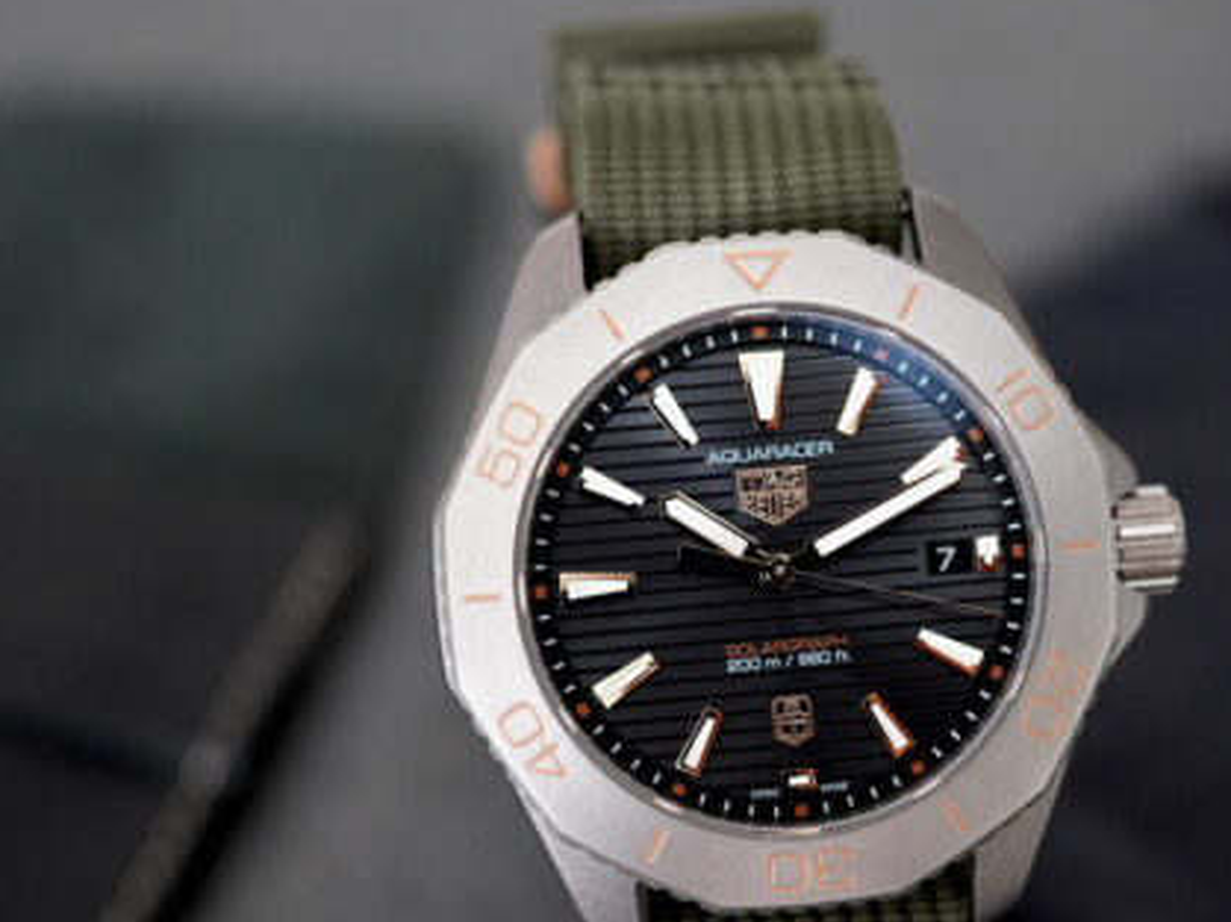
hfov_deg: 33.1
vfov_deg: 25.0
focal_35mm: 58
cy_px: 642
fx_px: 2061
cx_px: 772
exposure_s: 1/80
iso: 2500
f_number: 3.2
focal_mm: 35
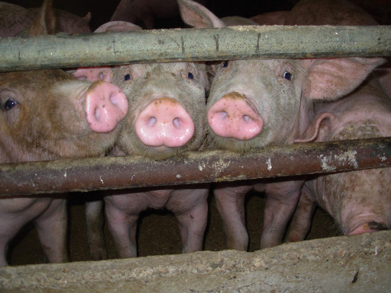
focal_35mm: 38
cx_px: 196
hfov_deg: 49.0
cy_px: 146
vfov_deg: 37.7
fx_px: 429
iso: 50
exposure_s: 1/32
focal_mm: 6.3
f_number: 2.9
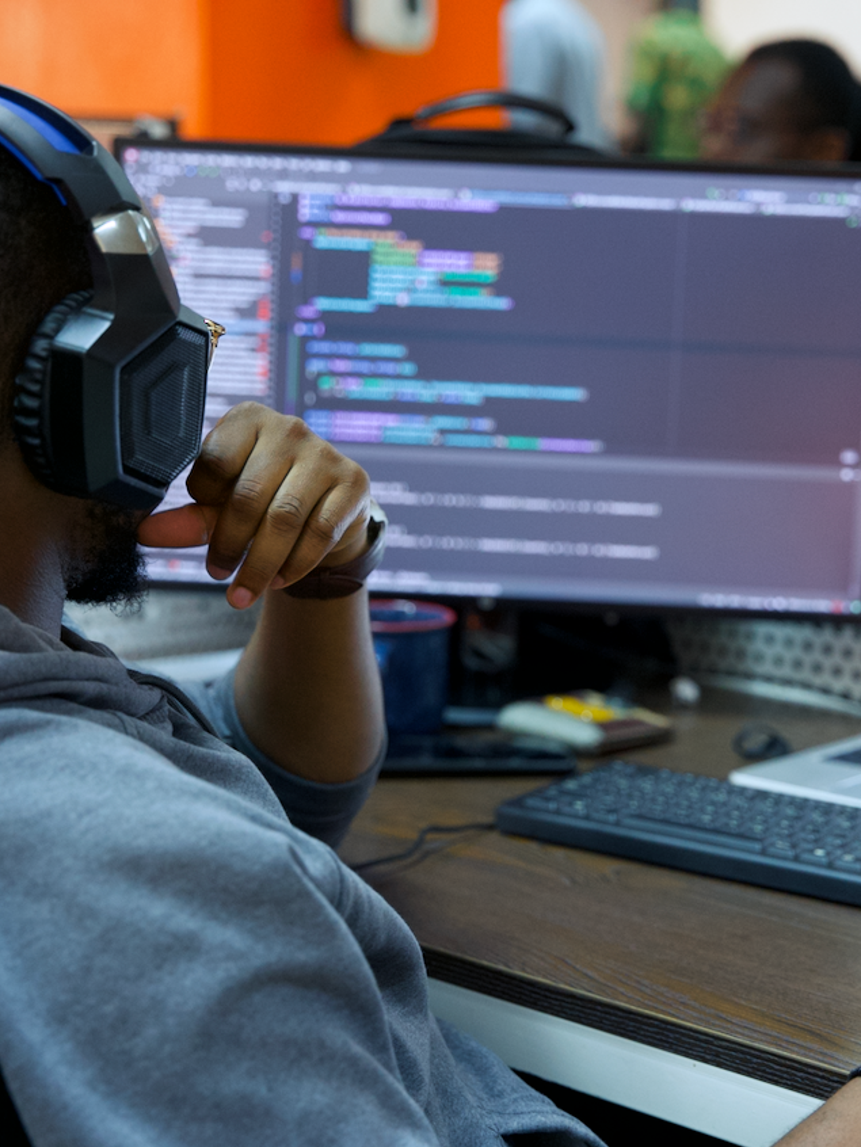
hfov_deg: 18.1
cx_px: 549
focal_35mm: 81
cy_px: 576
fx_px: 2695
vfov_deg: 24.0
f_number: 2.8
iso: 3200
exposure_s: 1/160
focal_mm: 55.9
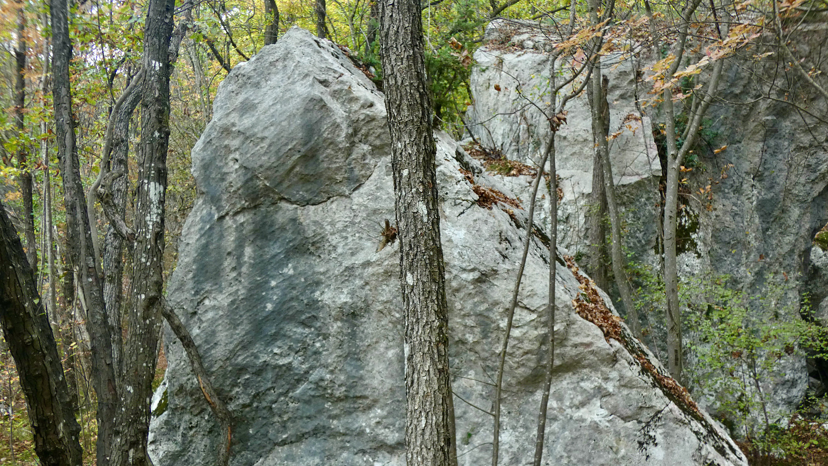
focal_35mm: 33
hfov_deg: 59.5
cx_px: 412
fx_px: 725
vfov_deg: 35.5
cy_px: 278
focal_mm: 5.3
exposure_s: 1/80
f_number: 3.3
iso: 100
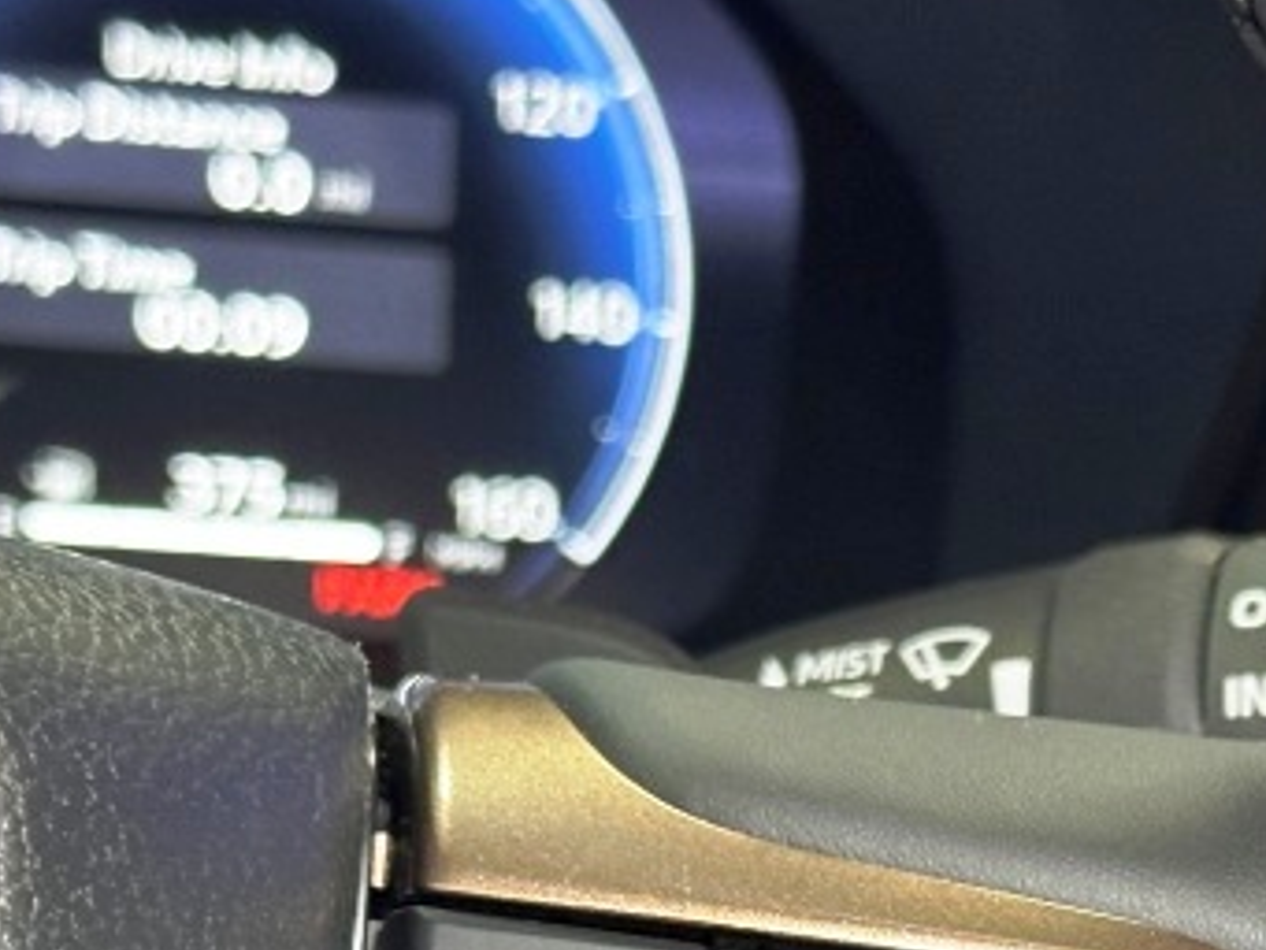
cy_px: 1154
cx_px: 898
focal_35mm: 144
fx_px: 5268
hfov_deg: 13.7
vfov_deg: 10.1
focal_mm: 6.86
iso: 400
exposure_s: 1/40
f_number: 1.78
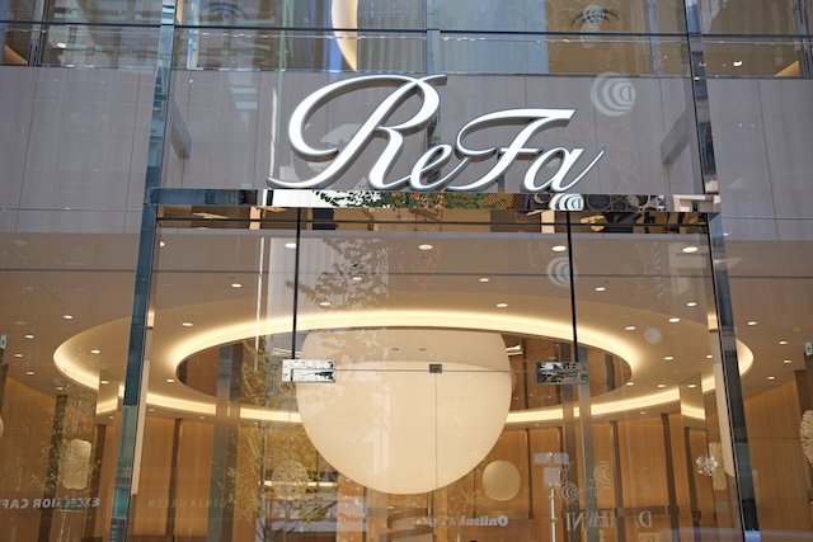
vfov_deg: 33.4
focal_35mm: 40
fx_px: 903
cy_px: 271
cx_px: 406
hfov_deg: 48.4
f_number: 4
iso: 100
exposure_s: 1/100
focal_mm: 40
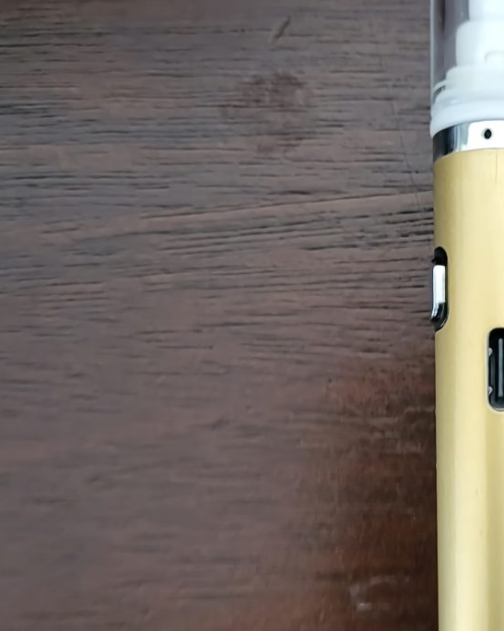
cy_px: 366
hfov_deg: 25.2
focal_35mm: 57
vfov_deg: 33.0
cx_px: 521
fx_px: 1063
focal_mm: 5.4
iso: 500
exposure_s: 1/24
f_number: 1.8
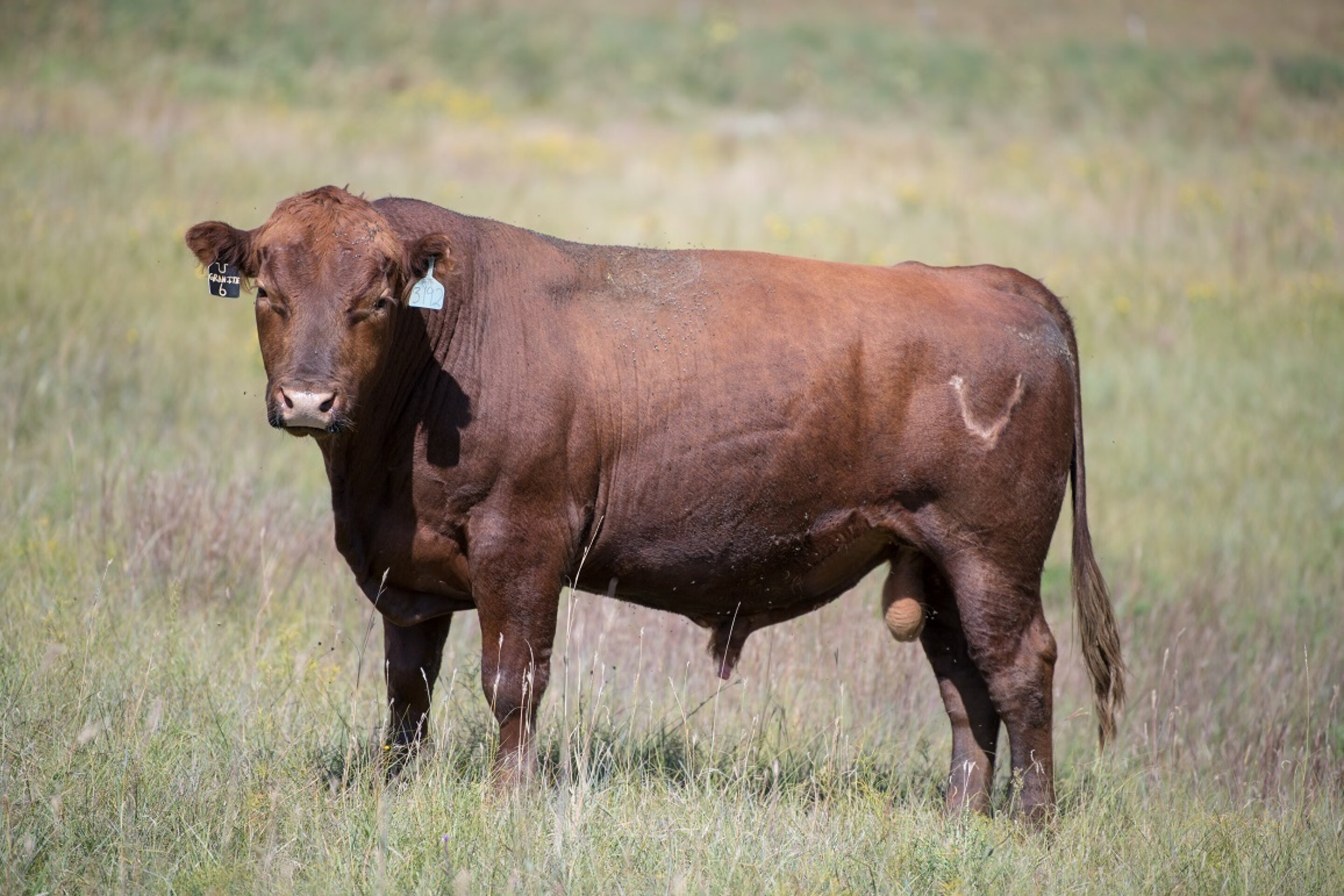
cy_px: 448
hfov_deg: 10.3
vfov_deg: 6.9
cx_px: 672
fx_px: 7467
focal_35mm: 200
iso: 64
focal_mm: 200
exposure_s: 1/640
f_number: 3.2
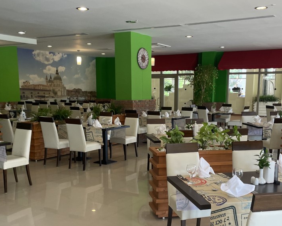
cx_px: 153
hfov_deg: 42.8
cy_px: 155
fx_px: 359
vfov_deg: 34.5
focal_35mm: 43
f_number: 1.6
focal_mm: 4.2
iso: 125
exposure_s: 1/100
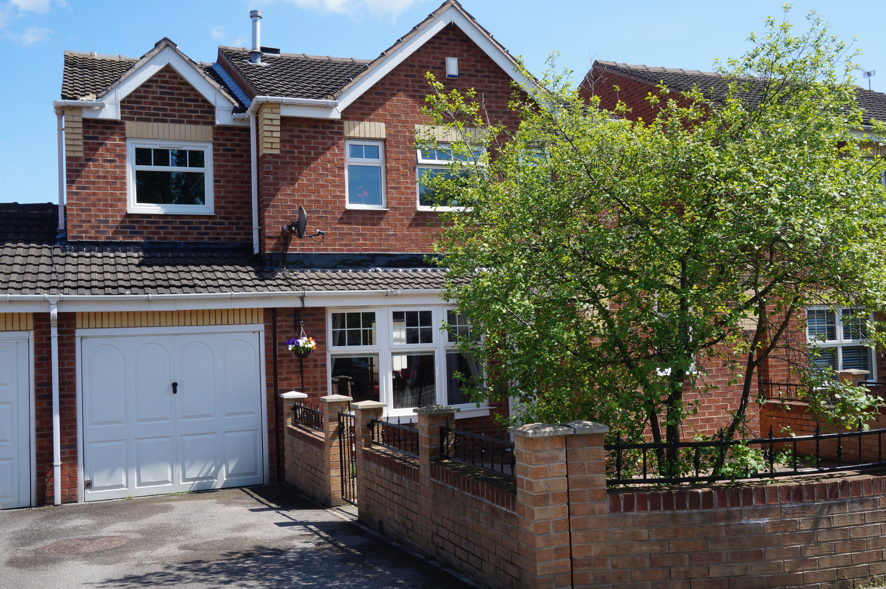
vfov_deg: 38.3
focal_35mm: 34
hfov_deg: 55.2
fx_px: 848
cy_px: 294
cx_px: 443
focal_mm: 23
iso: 200
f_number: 16
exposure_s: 1/100
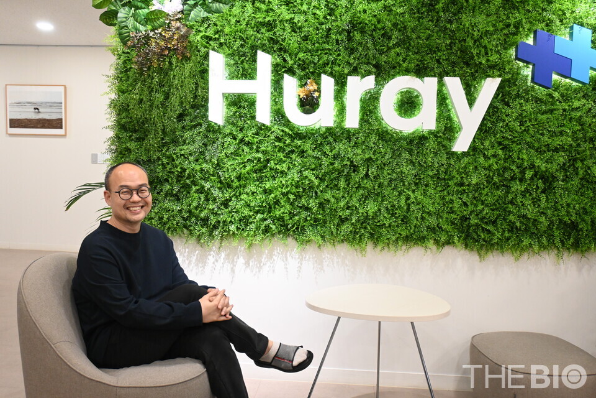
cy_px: 199
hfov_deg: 57.2
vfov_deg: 40.0
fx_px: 546
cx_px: 298
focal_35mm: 33
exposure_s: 1/125
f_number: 4
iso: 2000
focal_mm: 22
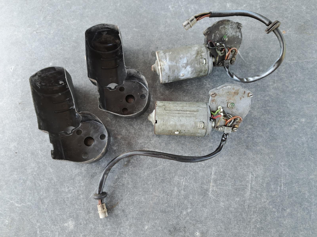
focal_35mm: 24
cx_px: 158
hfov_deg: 71.6
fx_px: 220
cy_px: 118
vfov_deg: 56.8
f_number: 1.8
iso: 50
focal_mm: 5.23
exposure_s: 1/50
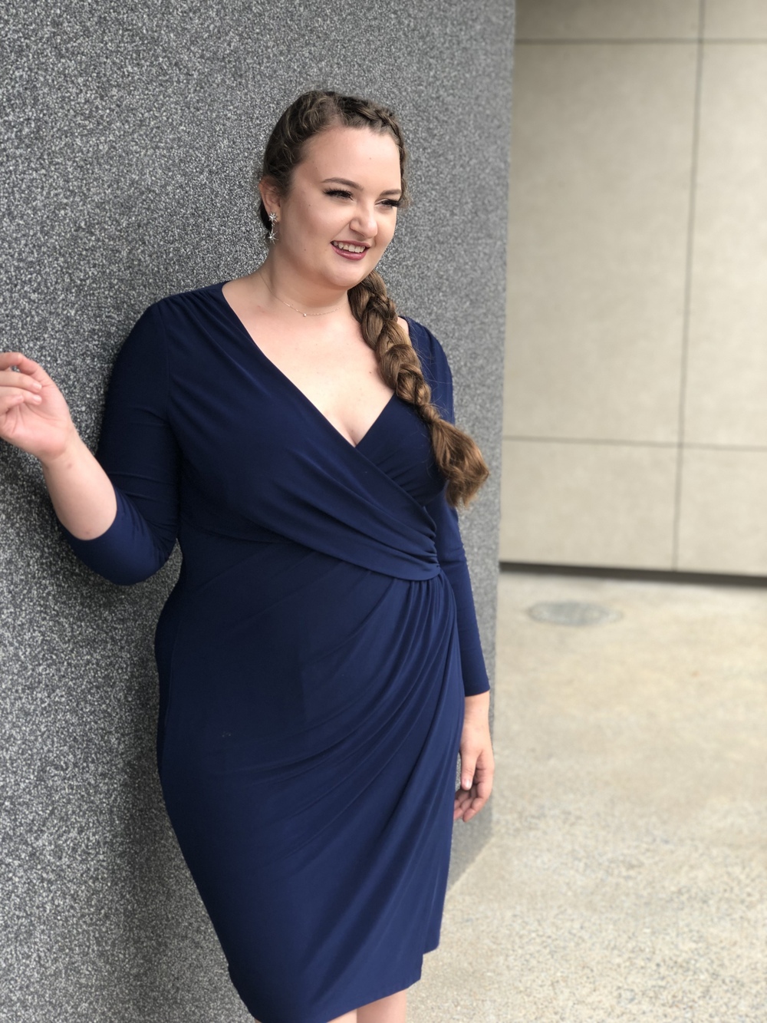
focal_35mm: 57
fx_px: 1684
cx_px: 384
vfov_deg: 33.8
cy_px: 512
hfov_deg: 25.7
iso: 20
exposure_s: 1/122
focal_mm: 6.6
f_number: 2.8
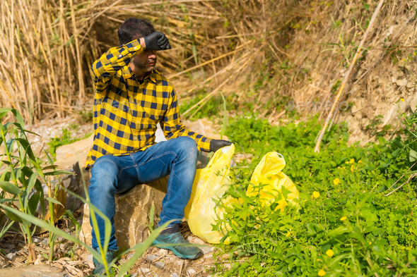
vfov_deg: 32.3
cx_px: 208
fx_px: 479
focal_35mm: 41
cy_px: 138
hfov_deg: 47.0
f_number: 2.8
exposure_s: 1/1600
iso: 100
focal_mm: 41.4
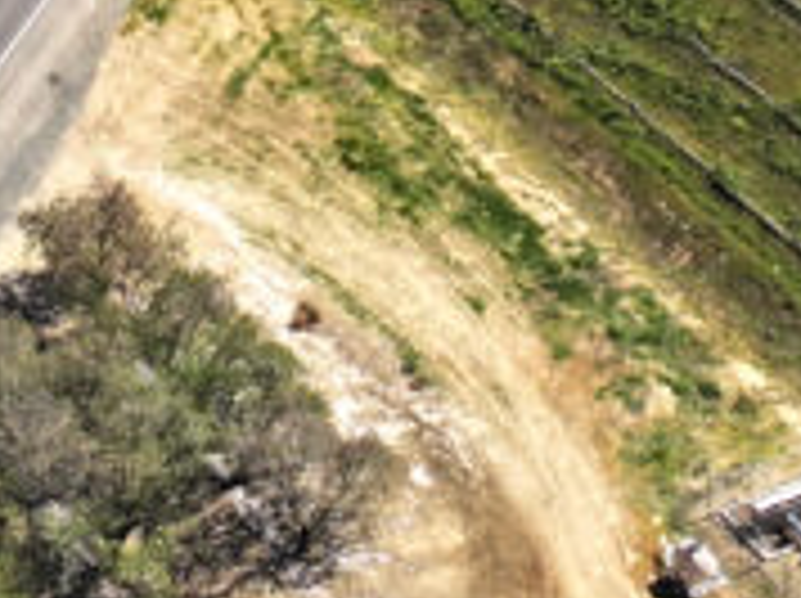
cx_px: 558
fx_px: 3998
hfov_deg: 11.4
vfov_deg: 8.3
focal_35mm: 173
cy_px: -474
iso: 100
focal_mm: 12.29
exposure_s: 1/1600
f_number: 2.8
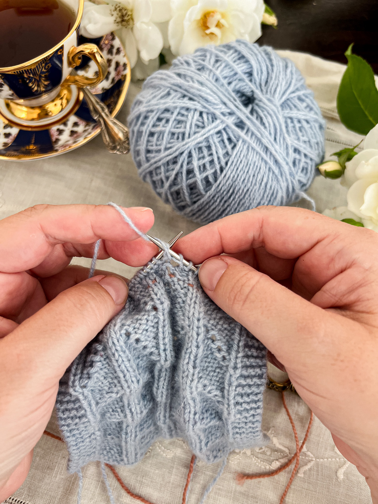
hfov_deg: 53.1
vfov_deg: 67.3
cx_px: 189
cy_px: 252
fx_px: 379
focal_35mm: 26
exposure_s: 1/60
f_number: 1.5
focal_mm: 5.7
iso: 320
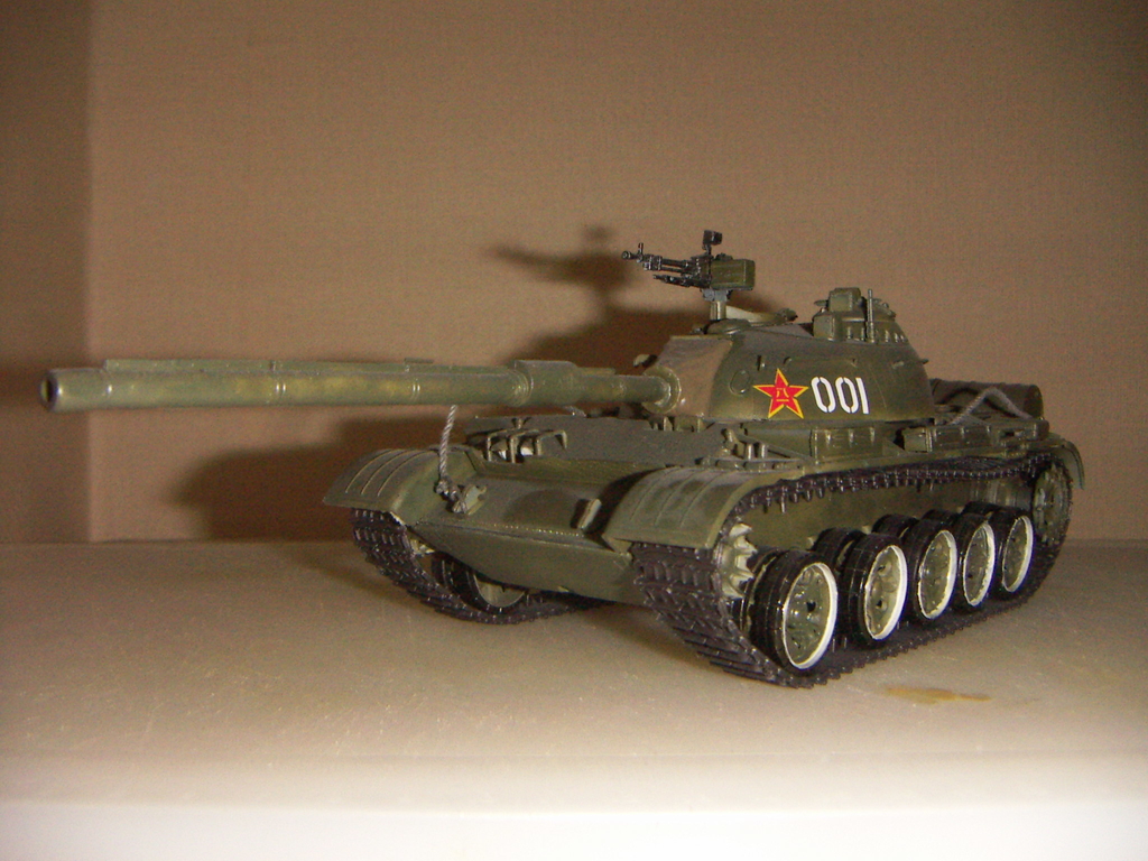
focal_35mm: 36
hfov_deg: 51.4
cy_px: 430
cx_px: 574
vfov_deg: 39.7
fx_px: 1194
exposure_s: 1/50
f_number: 6.7
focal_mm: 4.7
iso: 200
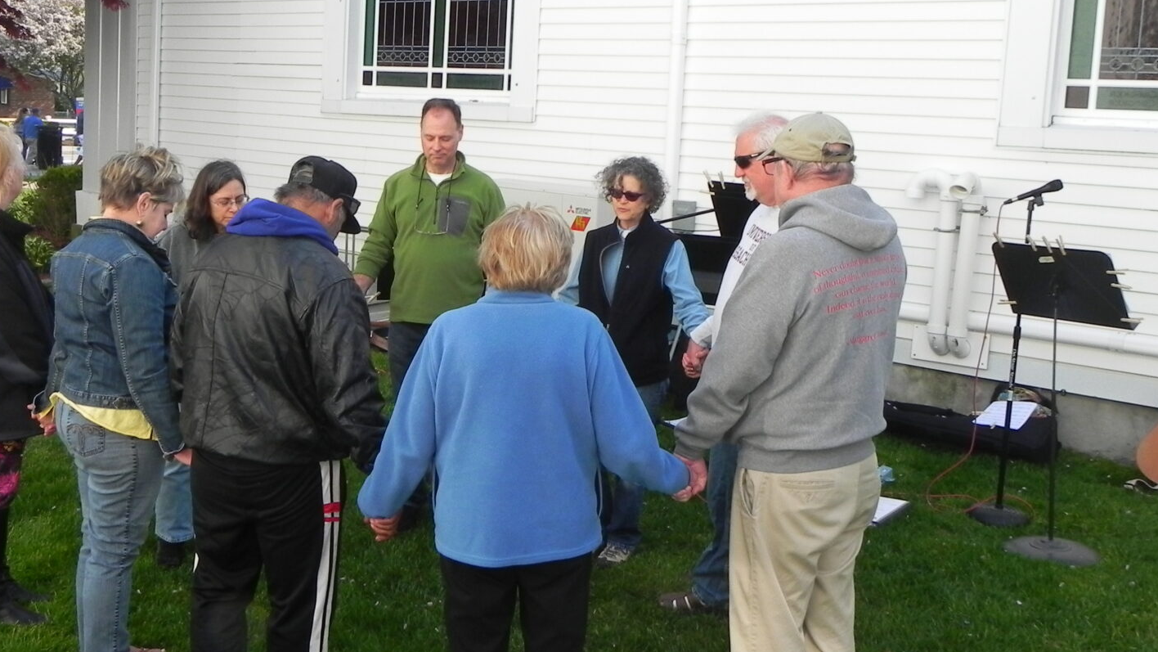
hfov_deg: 50.1
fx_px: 1228
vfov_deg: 29.7
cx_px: 453
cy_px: 269
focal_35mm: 40
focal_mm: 4.6
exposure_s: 1/250
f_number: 5.6
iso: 160
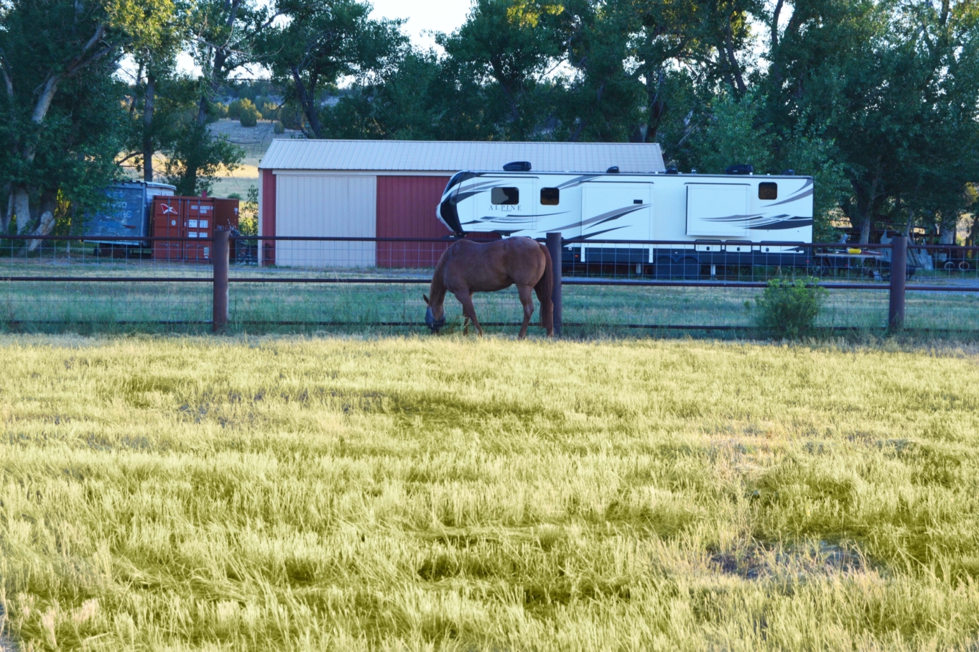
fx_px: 2242
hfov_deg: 24.6
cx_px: 490
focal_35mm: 82
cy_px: 326
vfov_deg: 16.5
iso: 400
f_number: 8
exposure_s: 1/80
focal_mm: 55
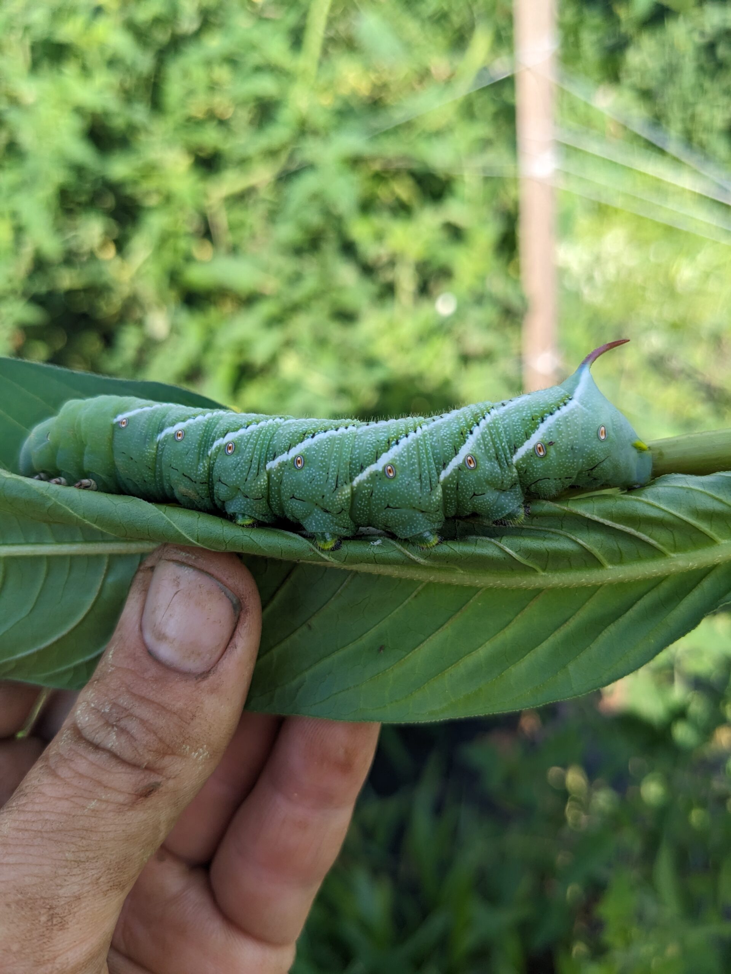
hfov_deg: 51.4
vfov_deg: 65.3
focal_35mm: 27
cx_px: 366
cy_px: 487
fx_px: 760
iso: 55
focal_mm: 4.38
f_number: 1.73
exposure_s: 1/1462
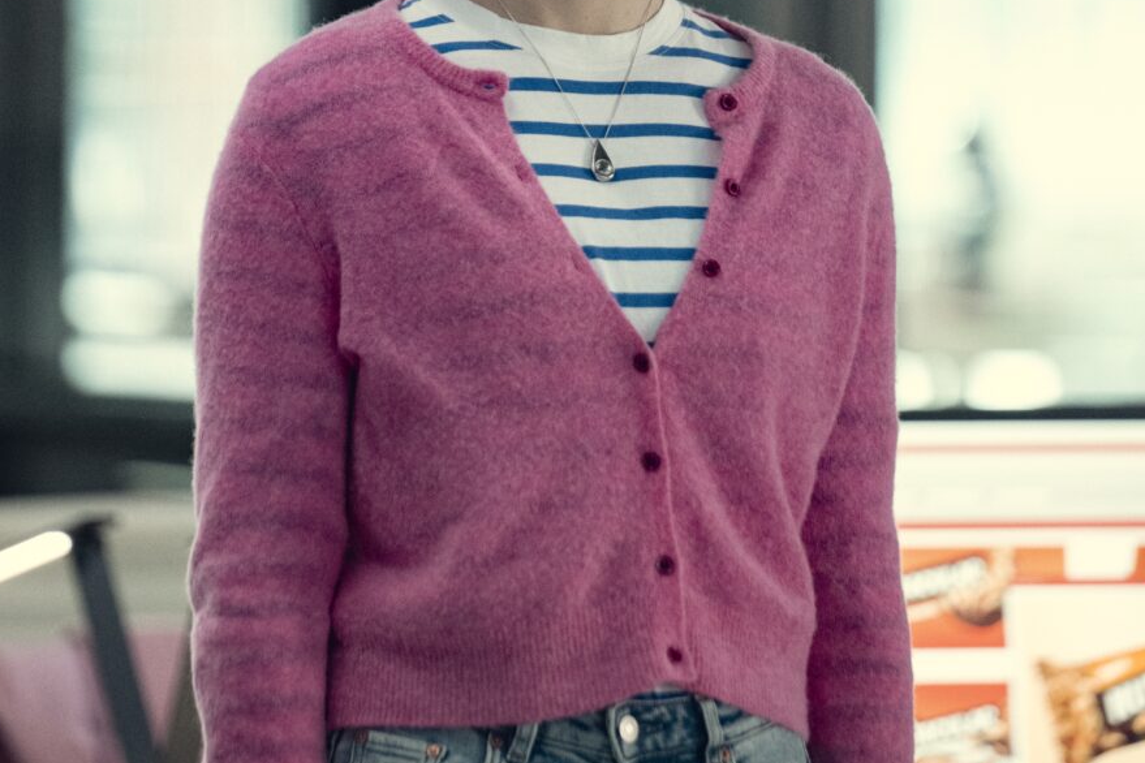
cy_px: 105
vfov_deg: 3.4
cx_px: 584
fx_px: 12848
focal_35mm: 404
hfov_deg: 5.1
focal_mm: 185
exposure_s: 1/160
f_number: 3.2
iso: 2500
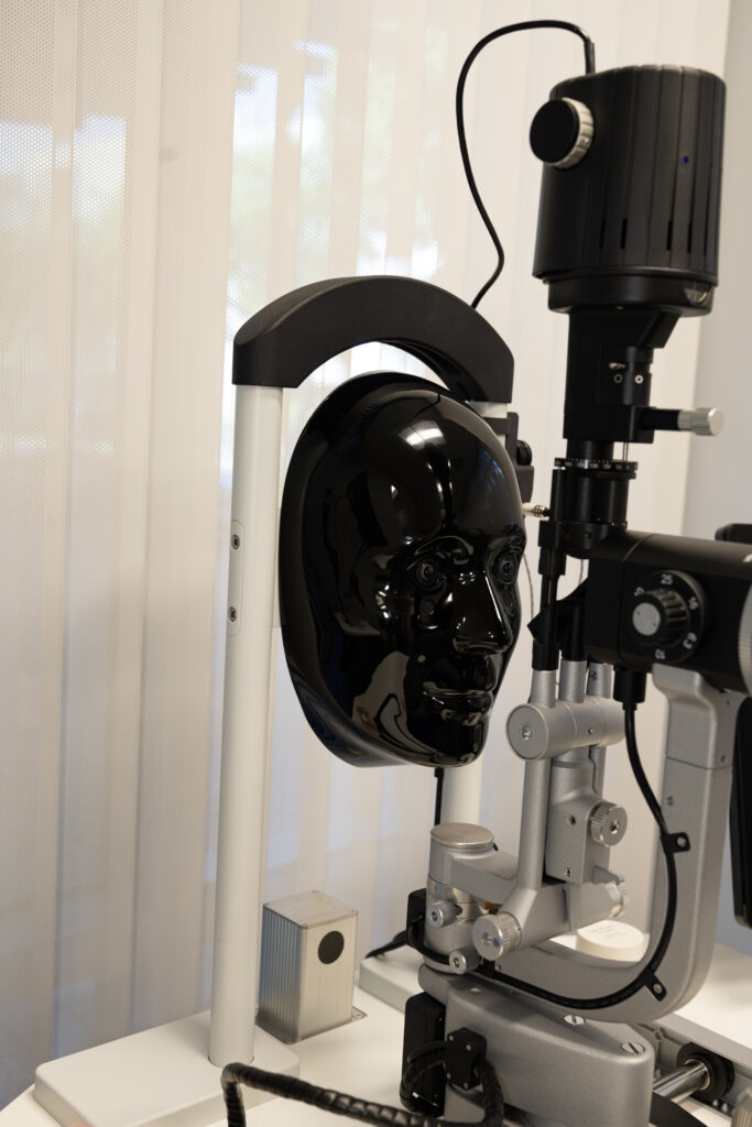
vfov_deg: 49.5
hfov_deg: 34.2
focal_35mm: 39
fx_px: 1221
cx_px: 376
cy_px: 564
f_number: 5
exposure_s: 1/30
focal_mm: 39
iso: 400
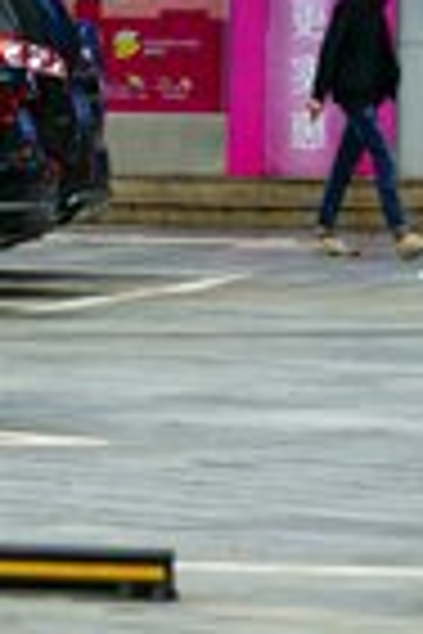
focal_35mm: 398
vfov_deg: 5.2
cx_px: -63
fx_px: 7010
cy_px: -83
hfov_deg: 3.5
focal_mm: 75
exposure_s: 1/320
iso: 200
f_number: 4.5
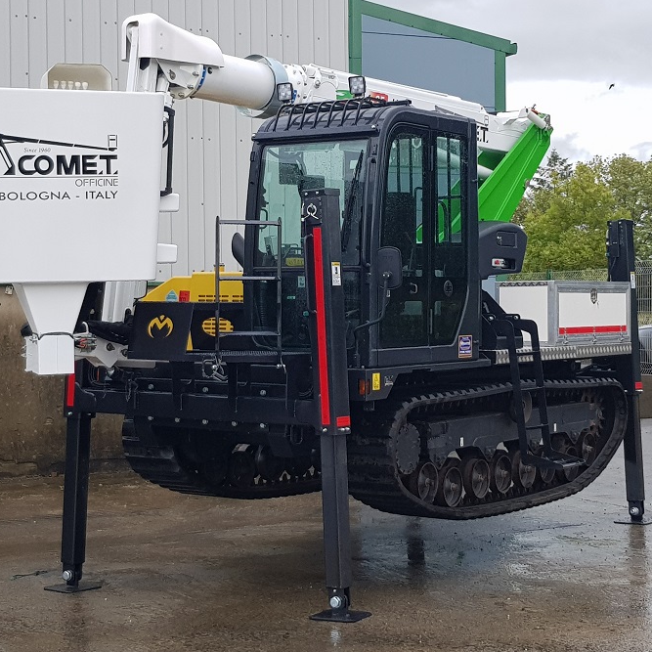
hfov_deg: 52.3
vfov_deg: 52.5
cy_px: 326
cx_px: 271
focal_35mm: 31
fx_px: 661
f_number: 1.7
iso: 40
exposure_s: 1/838
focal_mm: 4.2
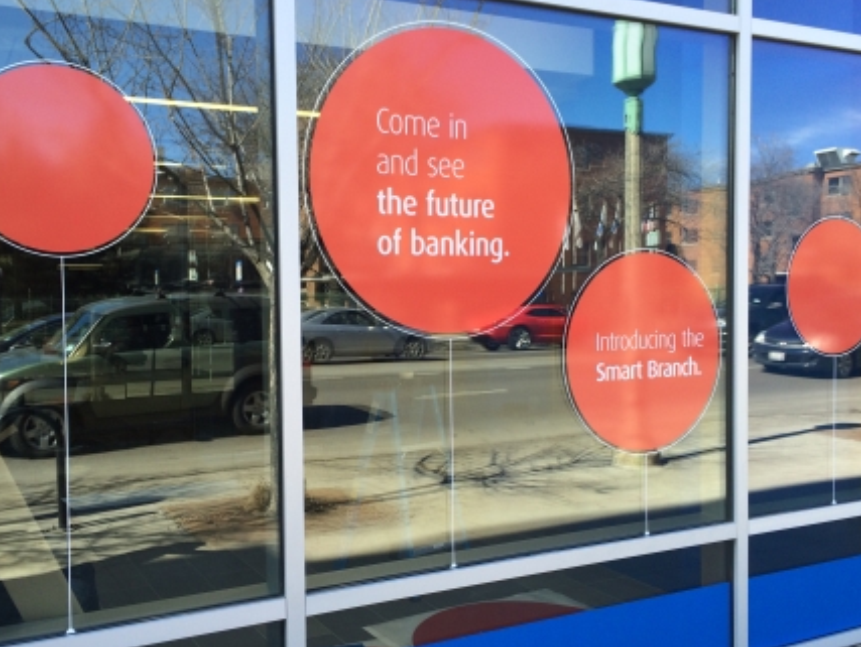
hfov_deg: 51.3
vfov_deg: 39.7
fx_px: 896
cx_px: 395
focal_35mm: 36
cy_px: 339
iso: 32
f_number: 2.2
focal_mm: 4.15
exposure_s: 1/299
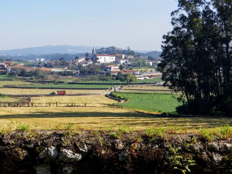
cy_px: 62
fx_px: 590
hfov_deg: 22.0
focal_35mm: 88
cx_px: 46
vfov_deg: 16.7
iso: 25
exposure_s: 1/692
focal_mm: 6
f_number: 2.4
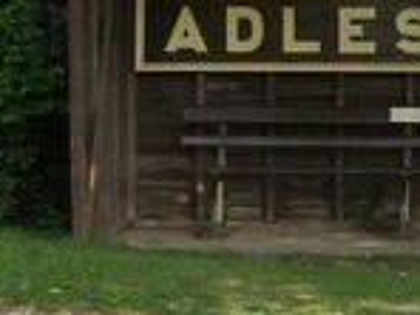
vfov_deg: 9.0
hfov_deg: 11.8
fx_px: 1990
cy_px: 268
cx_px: 480
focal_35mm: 164
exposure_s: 1/405
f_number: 4.8
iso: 100
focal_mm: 6.4
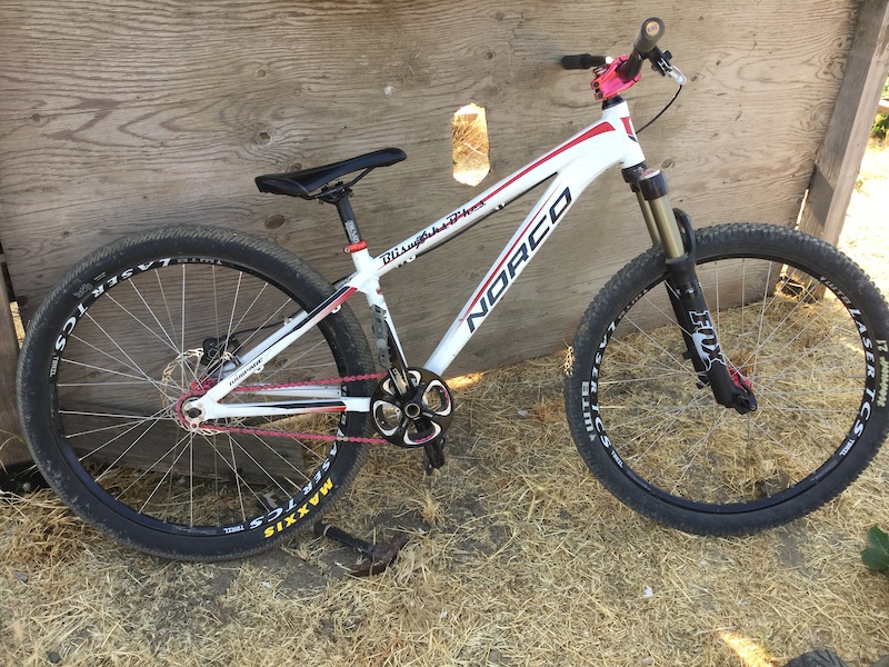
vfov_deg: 45.4
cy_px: 334
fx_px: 796
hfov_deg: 58.4
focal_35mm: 31
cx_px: 444
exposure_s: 1/134
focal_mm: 3.3
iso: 25
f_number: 2.4
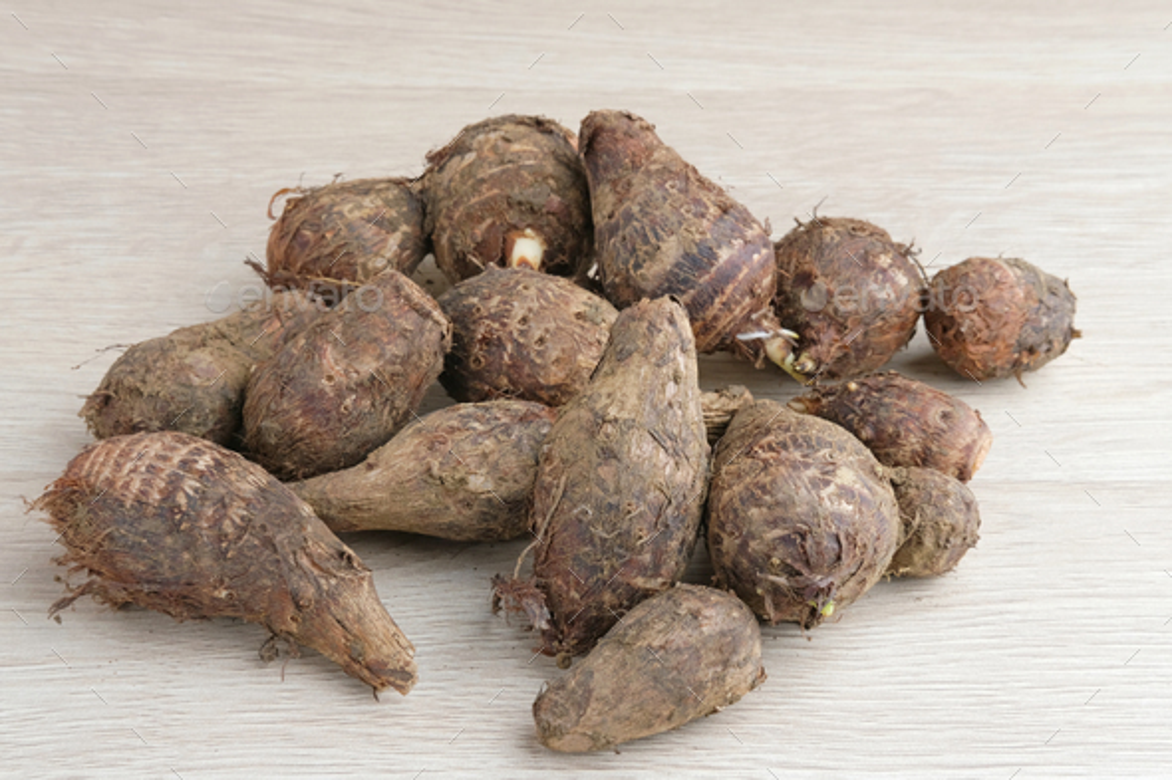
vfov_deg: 25.5
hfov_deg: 37.5
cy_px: 390
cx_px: 586
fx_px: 1725
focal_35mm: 53
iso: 500
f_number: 16
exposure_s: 1/80
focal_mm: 35
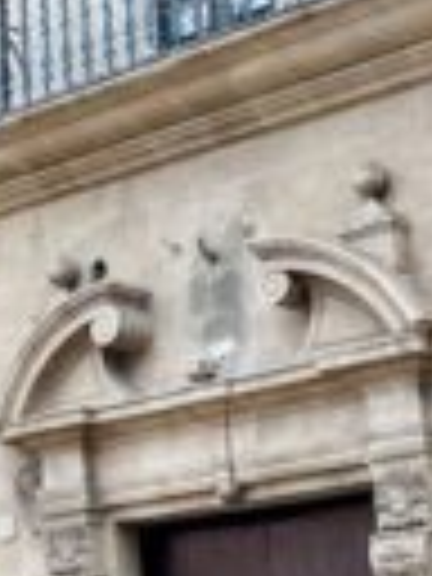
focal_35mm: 130
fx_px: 2163
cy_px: 130
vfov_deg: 15.1
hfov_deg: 11.0
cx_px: -207
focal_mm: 5.7
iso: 40
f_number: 1.5
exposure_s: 1/277
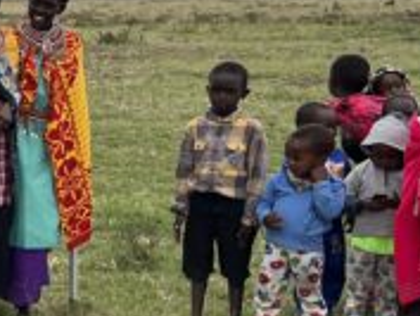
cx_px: -456
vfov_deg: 13.1
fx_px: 1372
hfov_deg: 14.2
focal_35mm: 113
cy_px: 183
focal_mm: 5.1
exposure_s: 1/696
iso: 50
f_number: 1.6
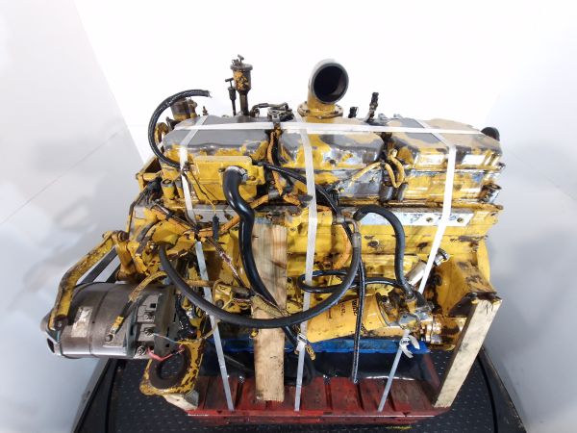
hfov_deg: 106.2
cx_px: 288
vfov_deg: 89.9
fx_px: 217
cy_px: 216
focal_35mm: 13
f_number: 2.2
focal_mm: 2.2
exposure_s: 1/33
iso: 125
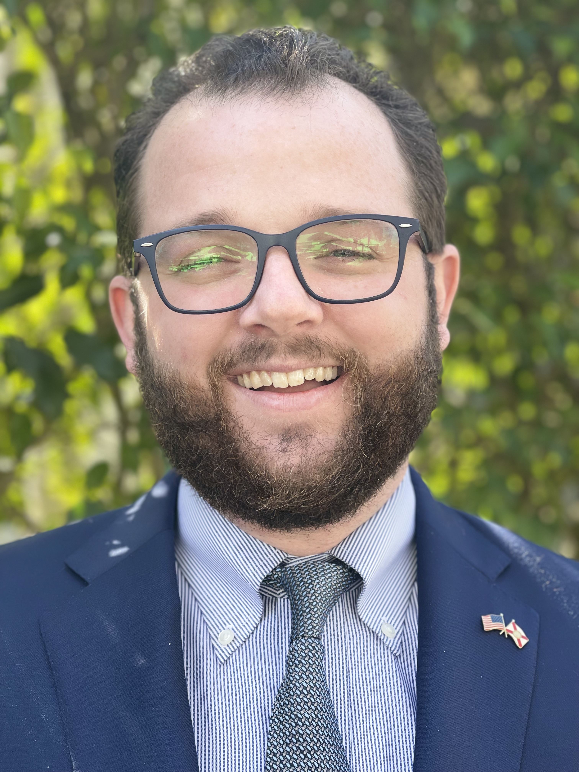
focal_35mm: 64
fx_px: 1427
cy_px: 386
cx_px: 290
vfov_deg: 30.3
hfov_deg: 22.9
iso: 40
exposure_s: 1/121
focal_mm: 7.5
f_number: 2.2
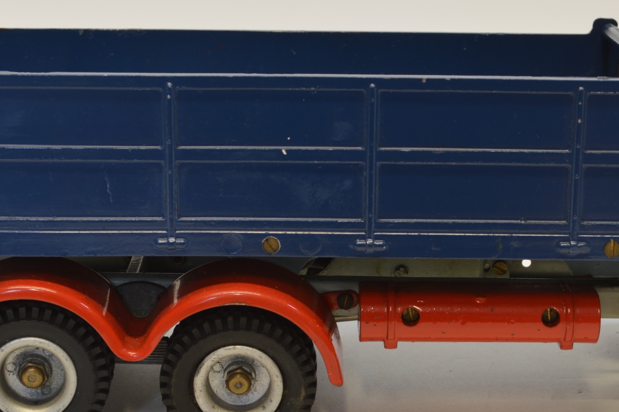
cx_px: 385
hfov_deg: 20.8
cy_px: 235
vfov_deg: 13.9
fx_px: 1684
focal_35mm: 98
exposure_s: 1/4
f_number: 7.1
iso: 100
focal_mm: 36
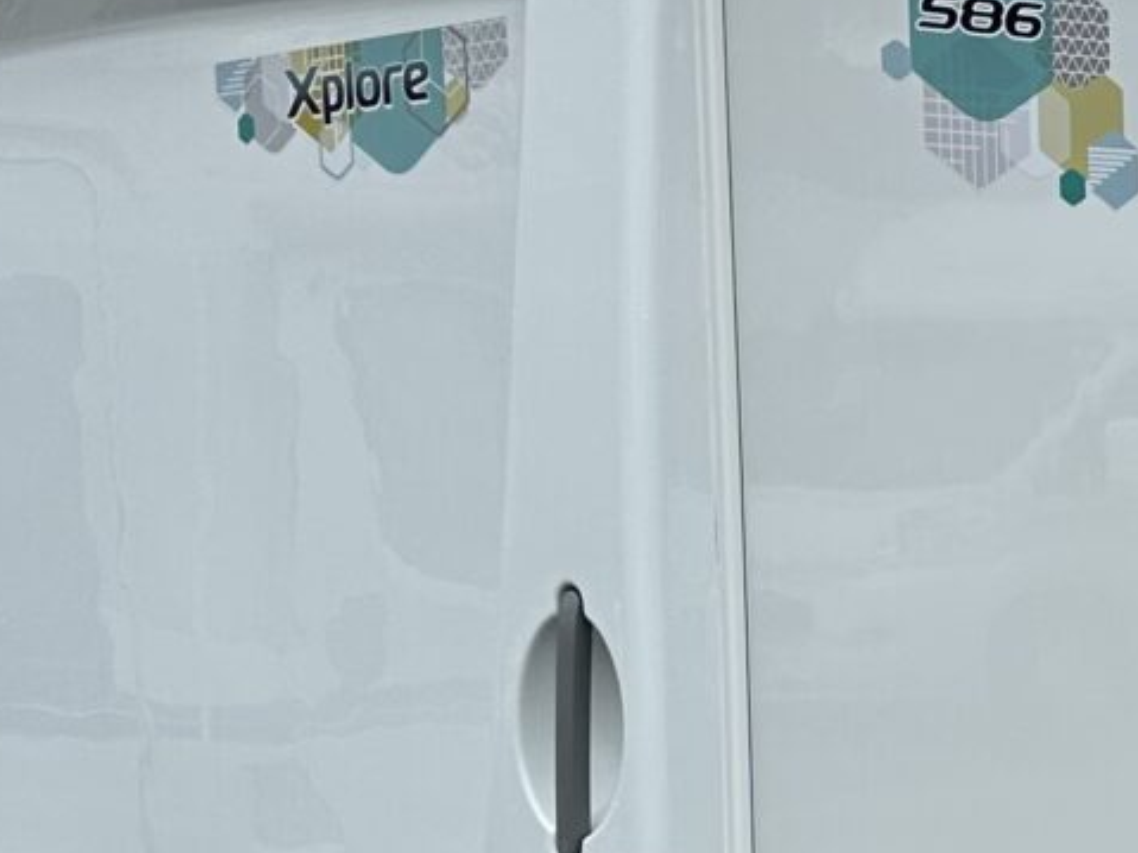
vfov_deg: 19.0
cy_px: 608
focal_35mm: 77
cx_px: 1295
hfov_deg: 23.6
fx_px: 2531
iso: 80
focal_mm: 6.86
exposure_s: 1/4762
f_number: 1.78
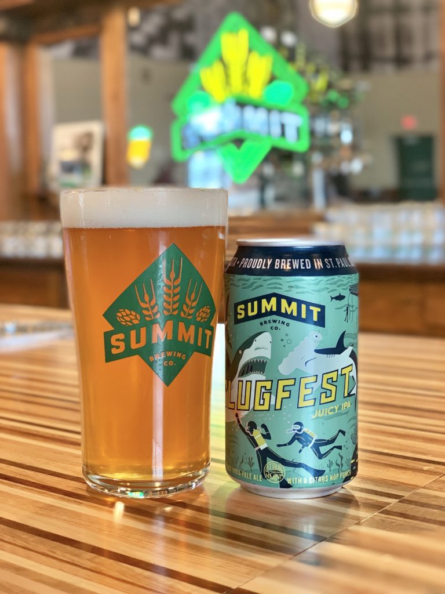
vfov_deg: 36.8
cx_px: 222
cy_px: 297
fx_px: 891
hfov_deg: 28.0
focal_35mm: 52
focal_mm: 6
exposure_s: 1/60
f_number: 2.4
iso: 125
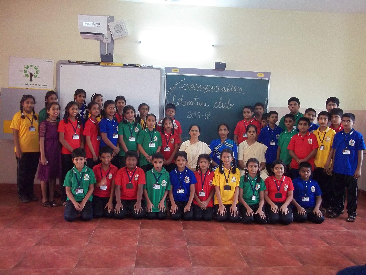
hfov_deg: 56.8
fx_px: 338
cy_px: 138
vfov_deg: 44.2
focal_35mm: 32
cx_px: 183
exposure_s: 1/30
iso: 320
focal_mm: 5.7
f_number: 2.9
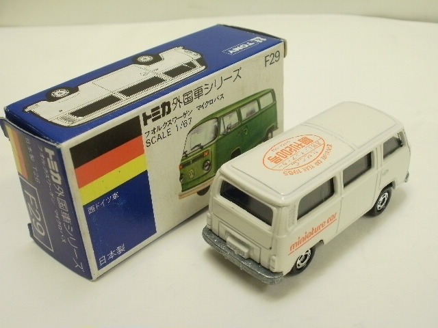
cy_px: 164
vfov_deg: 32.9
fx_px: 557
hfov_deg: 42.9
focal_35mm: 44
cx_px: 219
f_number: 4
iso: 125
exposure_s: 1/20
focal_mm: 7.7
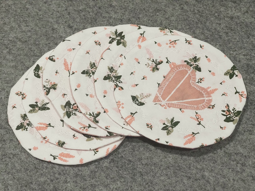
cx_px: 128
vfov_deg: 22.9
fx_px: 472
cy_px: 96
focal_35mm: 64
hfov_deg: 30.3
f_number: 2.2
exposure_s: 1/60
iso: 400
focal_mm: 7.5
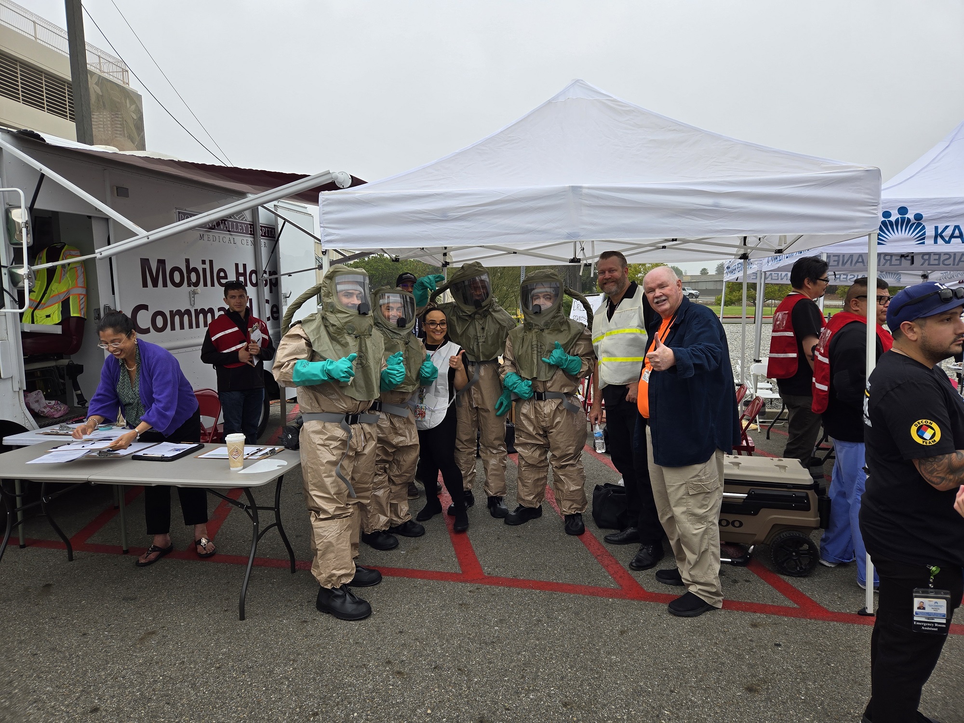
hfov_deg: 73.9
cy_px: 362
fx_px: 641
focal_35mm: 23
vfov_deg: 58.9
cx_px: 482
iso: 25
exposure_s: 1/269
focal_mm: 5.4
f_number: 1.8
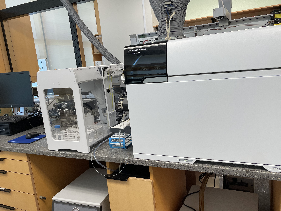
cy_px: 106
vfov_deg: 48.2
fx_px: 235
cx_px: 142
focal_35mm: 29
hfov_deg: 61.7
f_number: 1.6
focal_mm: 4.2
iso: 80
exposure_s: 1/100
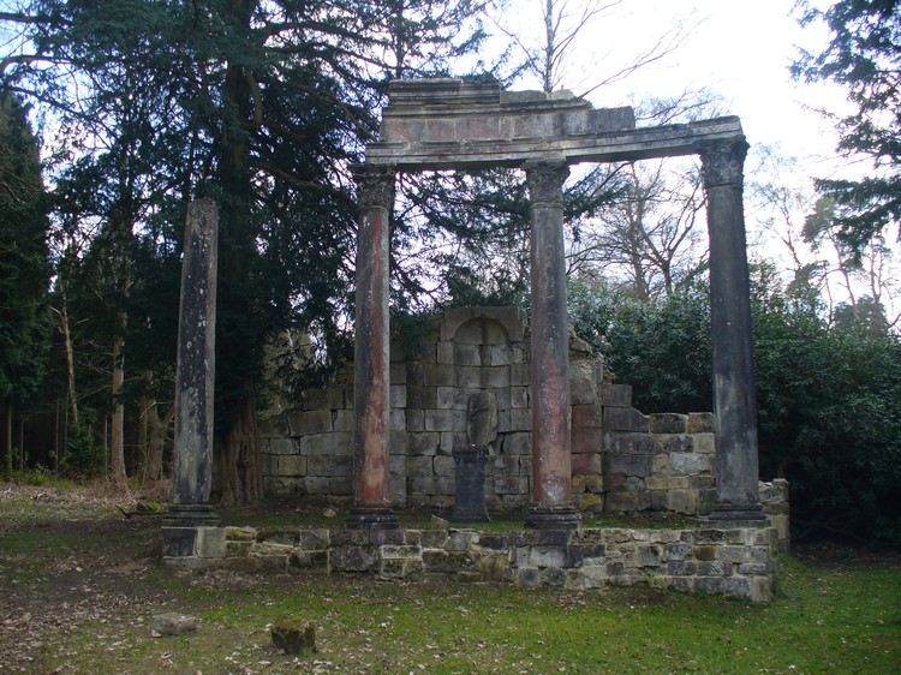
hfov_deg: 50.2
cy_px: 338
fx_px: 963
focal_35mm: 37
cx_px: 450
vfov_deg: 38.6
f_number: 2.8
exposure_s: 1/200
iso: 80
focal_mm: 6.1
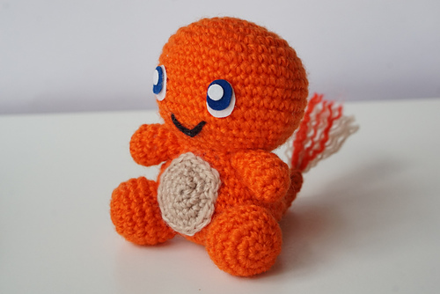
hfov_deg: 27.0
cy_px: 147
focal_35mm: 75
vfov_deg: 18.2
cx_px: 220
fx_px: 917
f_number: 7.1
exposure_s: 1/80
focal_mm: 50
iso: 1000
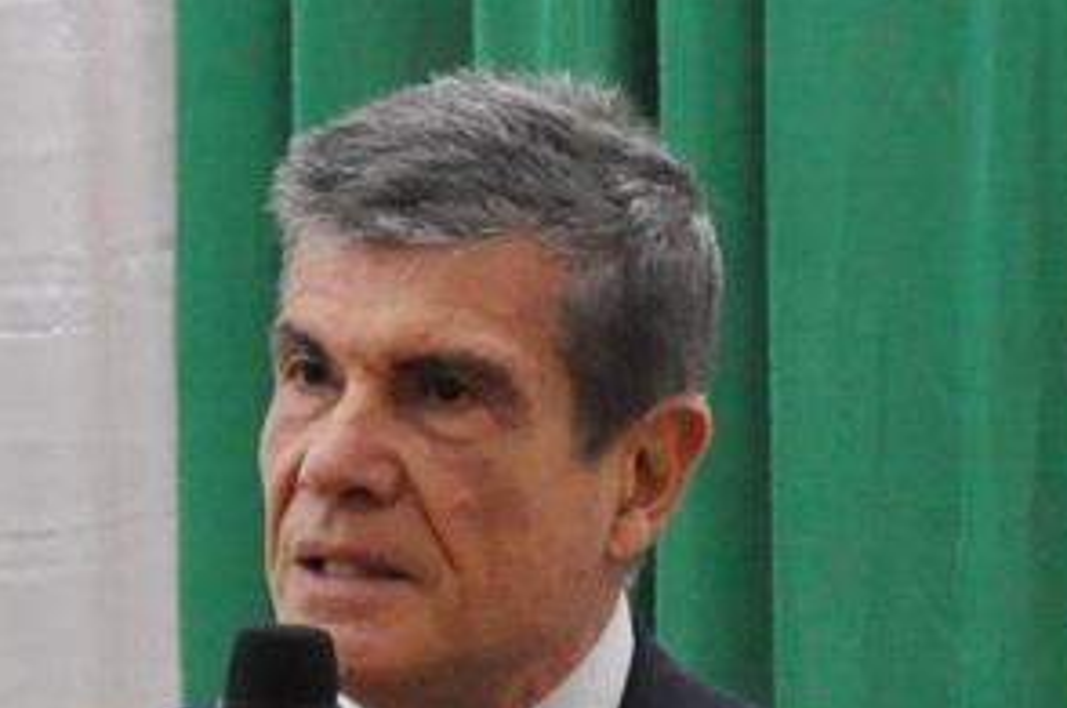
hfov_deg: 5.1
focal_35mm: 404
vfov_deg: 3.4
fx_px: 11954
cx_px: -127
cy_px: 797
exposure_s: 1/80
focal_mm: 66
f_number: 6.3
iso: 3200
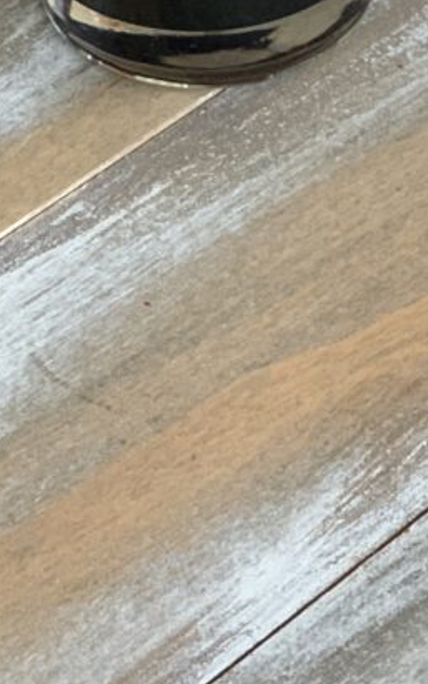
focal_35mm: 206
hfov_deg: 6.4
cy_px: -416
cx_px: 390
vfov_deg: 9.8
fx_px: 3843
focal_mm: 6
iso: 160
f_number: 2.4
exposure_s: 1/60
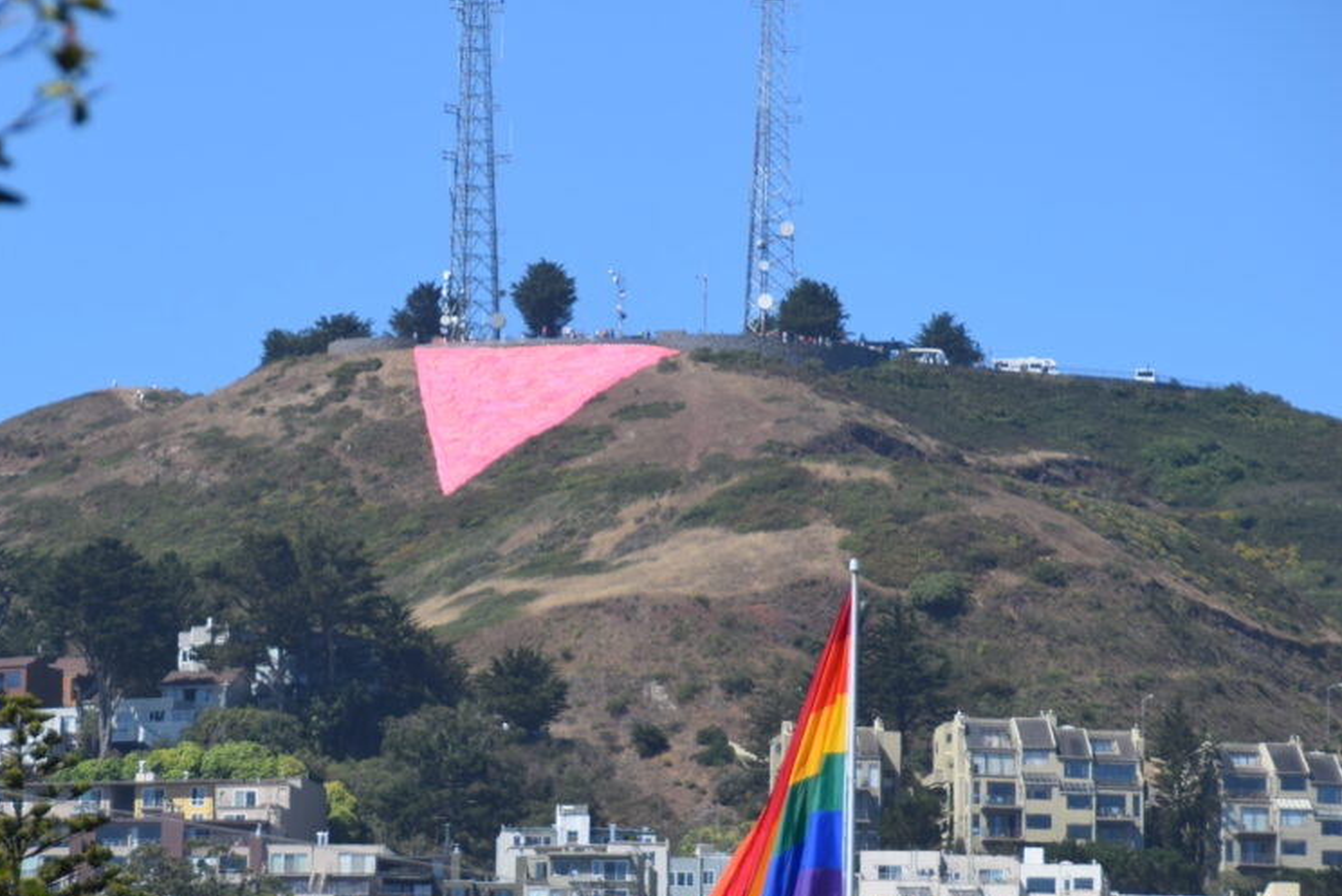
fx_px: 10843
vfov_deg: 4.7
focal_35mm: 291
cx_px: 547
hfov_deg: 7.1
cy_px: 543
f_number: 7.1
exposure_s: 1/800
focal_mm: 135
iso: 200
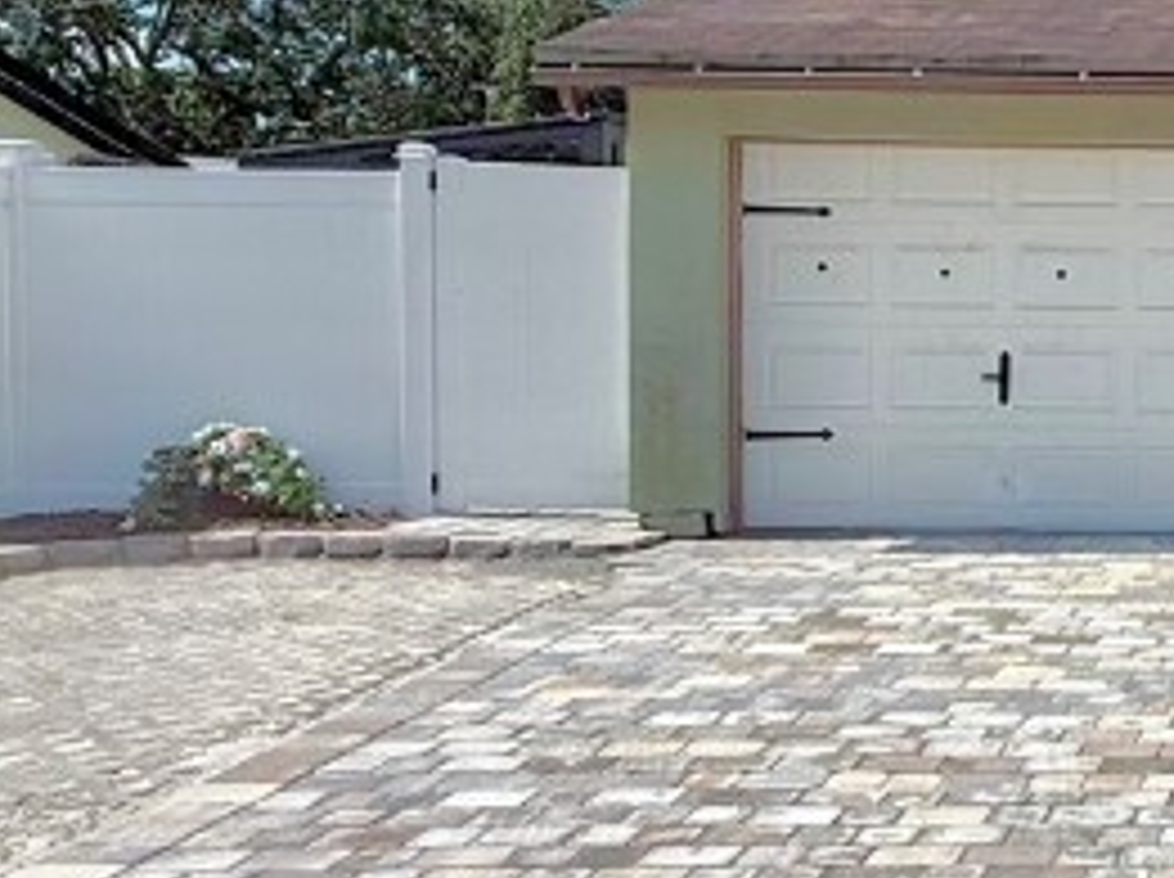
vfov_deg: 26.4
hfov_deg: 28.8
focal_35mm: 55
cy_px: 356
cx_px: 1507
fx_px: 1863
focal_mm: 2.22
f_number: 2.2
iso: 50
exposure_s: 1/2976
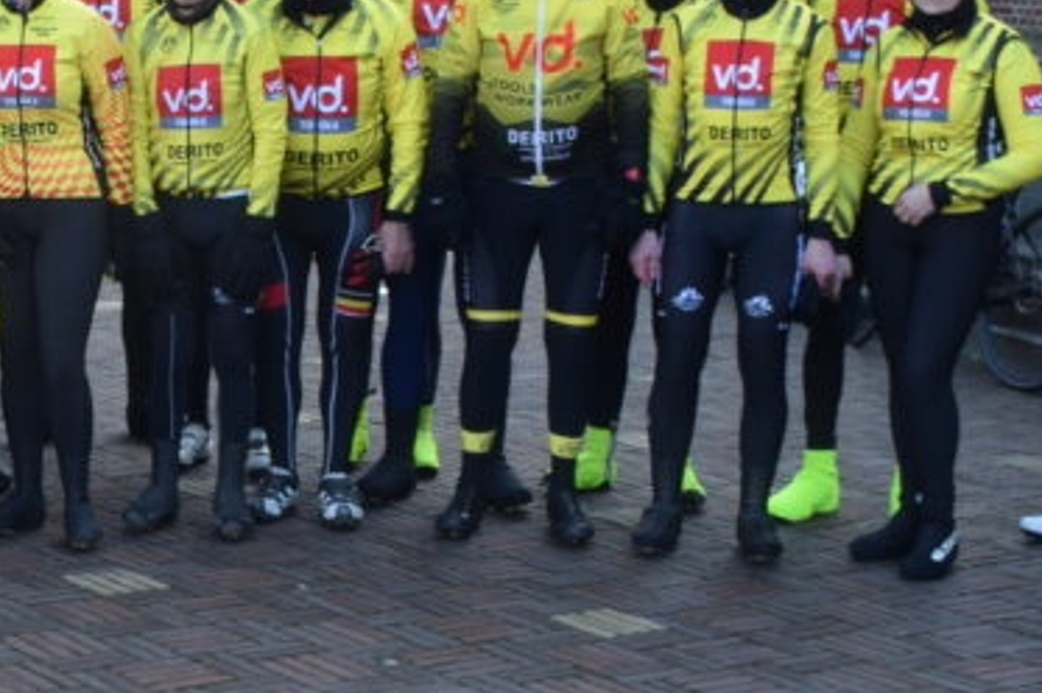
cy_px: 366
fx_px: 2689
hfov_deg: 20.9
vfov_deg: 14.7
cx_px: -94
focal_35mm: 93
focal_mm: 20
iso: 400
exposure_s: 1/200
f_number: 7.1
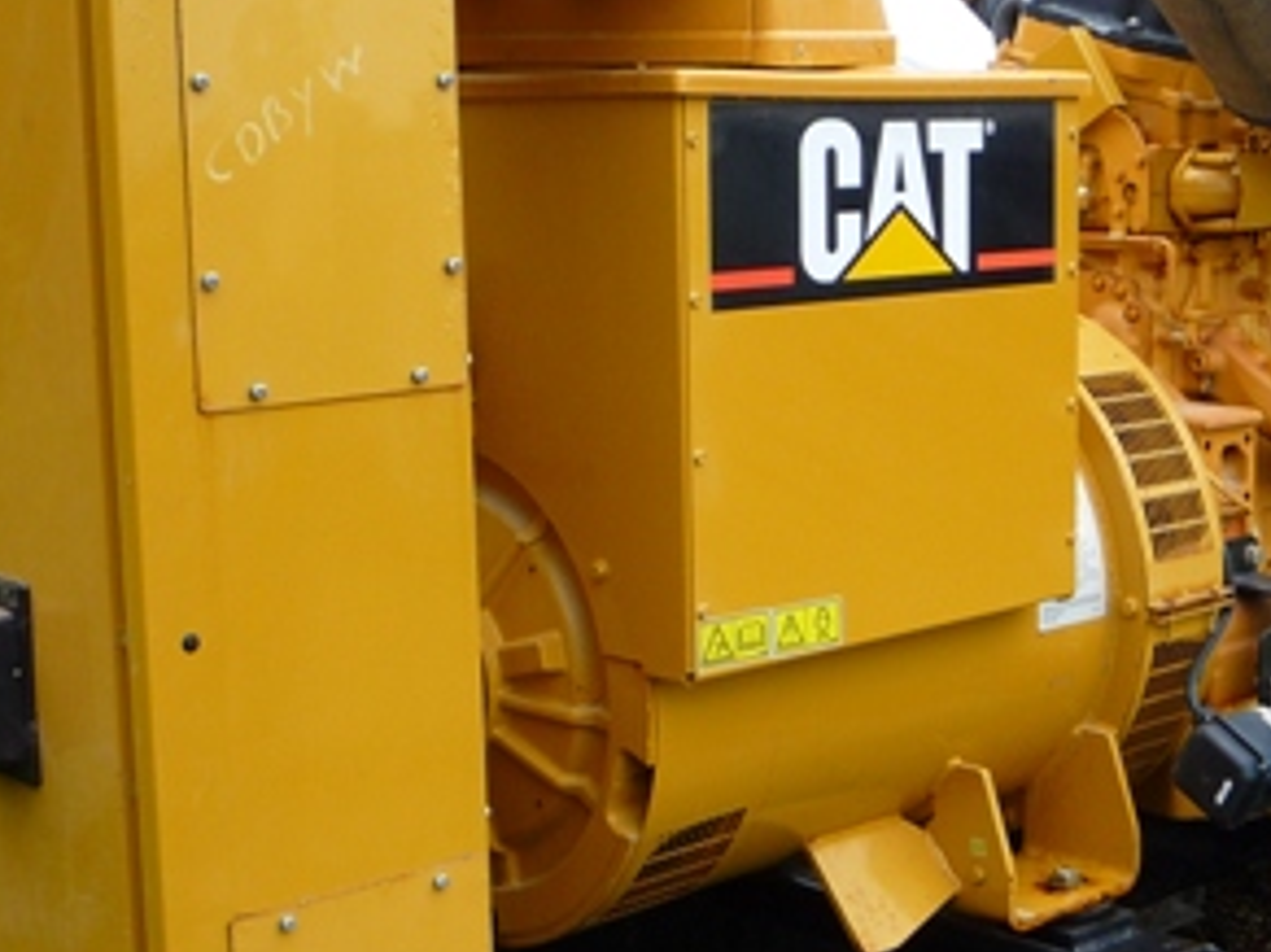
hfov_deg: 29.1
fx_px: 2422
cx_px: 882
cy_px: 450
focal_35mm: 66
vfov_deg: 22.2
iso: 100
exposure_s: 1/200
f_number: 4
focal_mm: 5.2
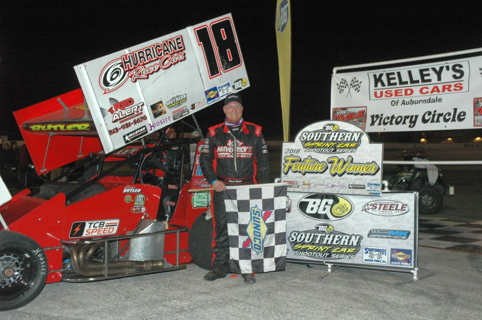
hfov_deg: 42.4
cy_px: 160
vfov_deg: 28.9
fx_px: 622
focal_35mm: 46
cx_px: 241
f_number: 5.6
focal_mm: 31
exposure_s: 1/60
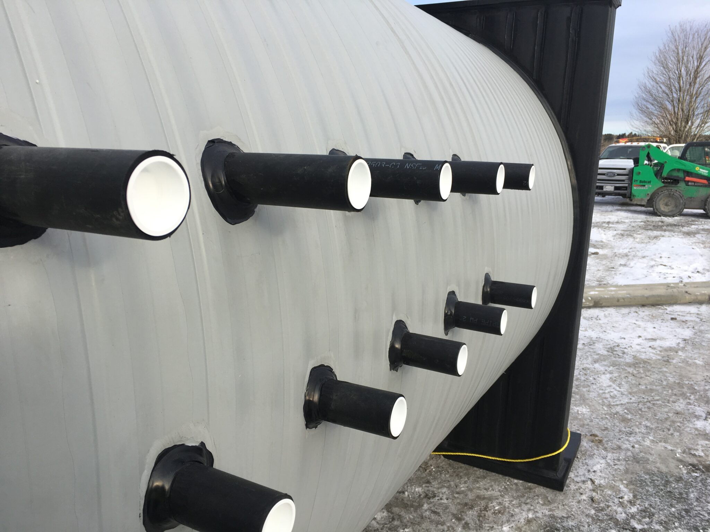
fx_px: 595
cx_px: 355
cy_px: 266
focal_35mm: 29
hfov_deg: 61.7
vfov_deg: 48.2
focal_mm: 4.15
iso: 25
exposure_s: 1/587
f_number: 2.2
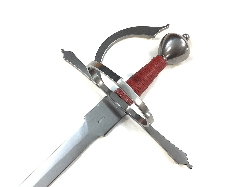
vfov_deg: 45.4
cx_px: 124
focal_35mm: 31
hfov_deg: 58.4
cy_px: 94
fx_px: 223
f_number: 2.4
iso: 200
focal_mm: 3.3
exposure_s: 1/60
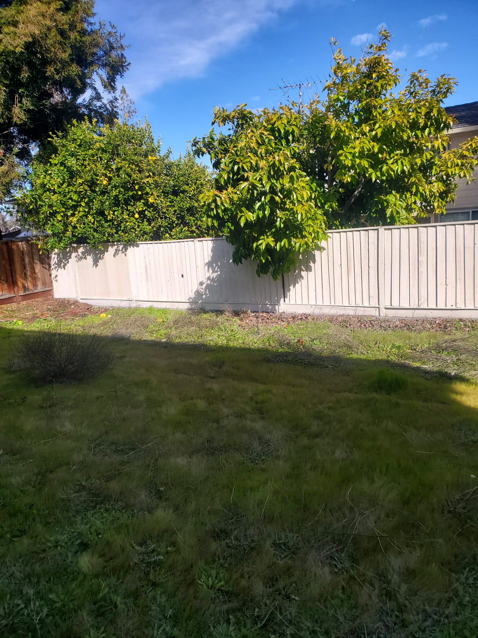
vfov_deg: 67.3
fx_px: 479
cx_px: 239
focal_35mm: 26
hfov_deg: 53.1
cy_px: 319
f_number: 2.4
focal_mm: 4.3
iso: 50
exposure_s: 1/1580
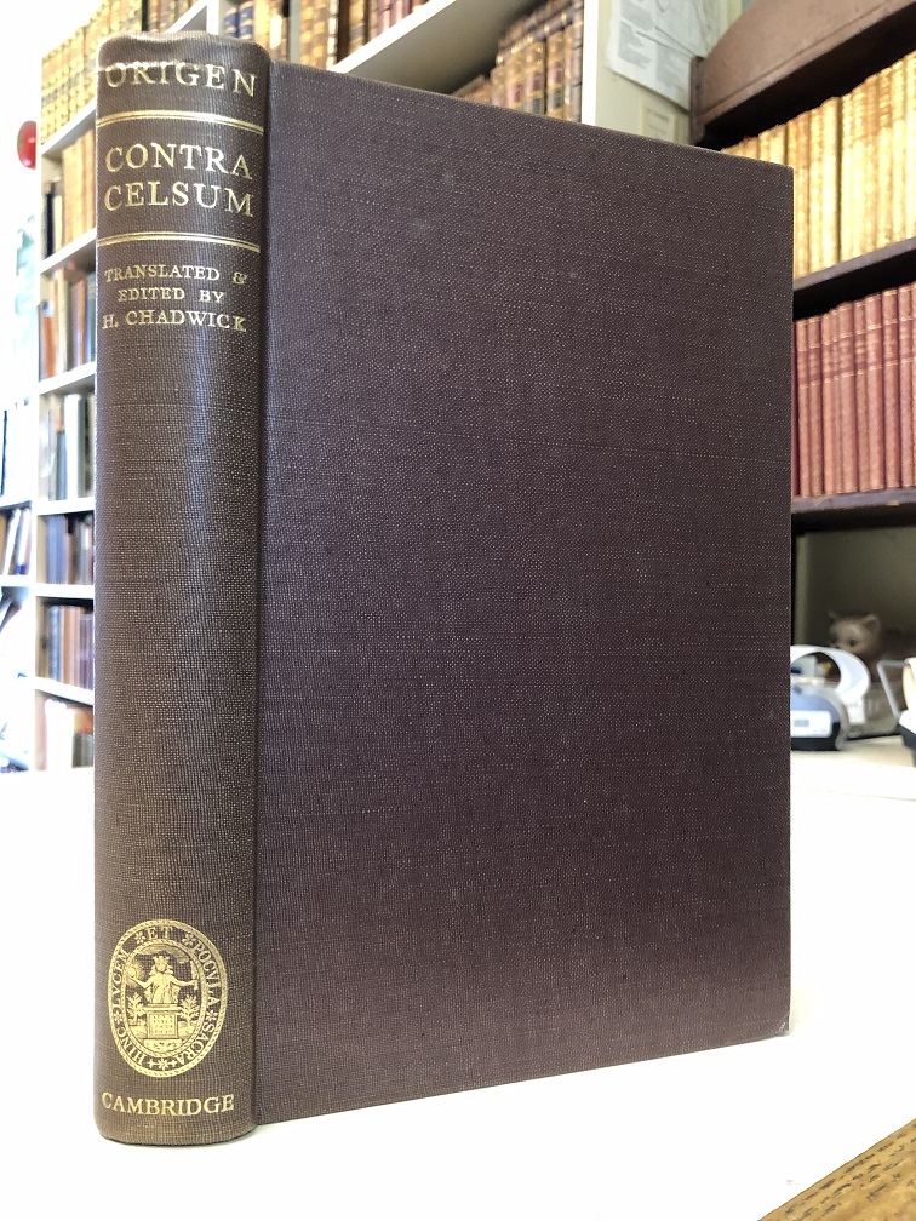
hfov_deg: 49.7
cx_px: 458
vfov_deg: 63.4
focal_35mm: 28
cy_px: 610
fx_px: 988
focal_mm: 3.99
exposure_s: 1/15
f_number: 1.8
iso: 100
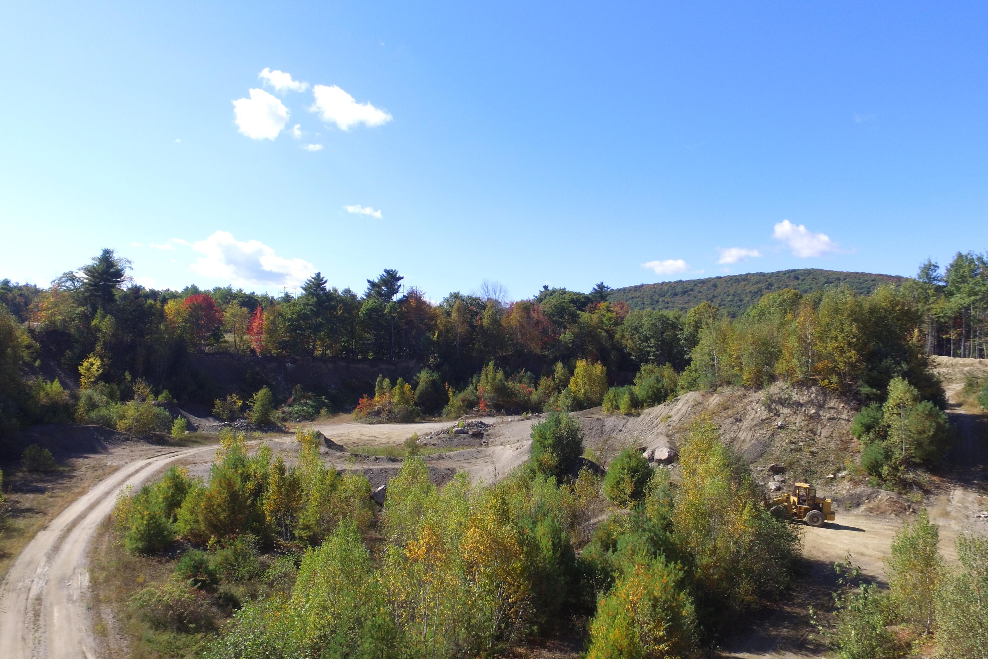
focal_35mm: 21
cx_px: 493
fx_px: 576
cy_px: 358
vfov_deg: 59.4
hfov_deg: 81.2
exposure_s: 1/858
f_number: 2.8
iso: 100
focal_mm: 3.61
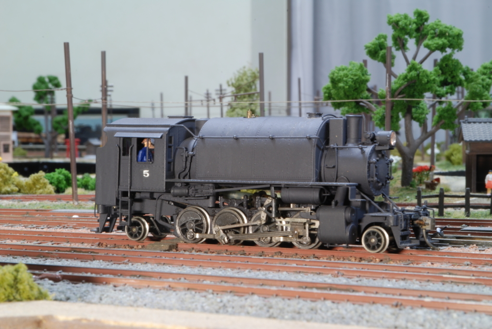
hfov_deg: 19.4
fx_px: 1436
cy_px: 164
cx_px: 246
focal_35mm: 105
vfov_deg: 13.1
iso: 100
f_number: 29
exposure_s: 20
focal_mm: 70
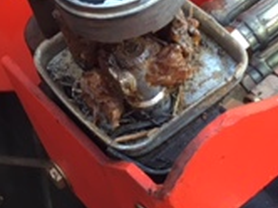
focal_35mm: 112
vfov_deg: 12.9
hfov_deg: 17.4
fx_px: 898
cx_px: 50
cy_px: -22
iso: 32
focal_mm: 4.15
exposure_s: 1/40
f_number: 2.2
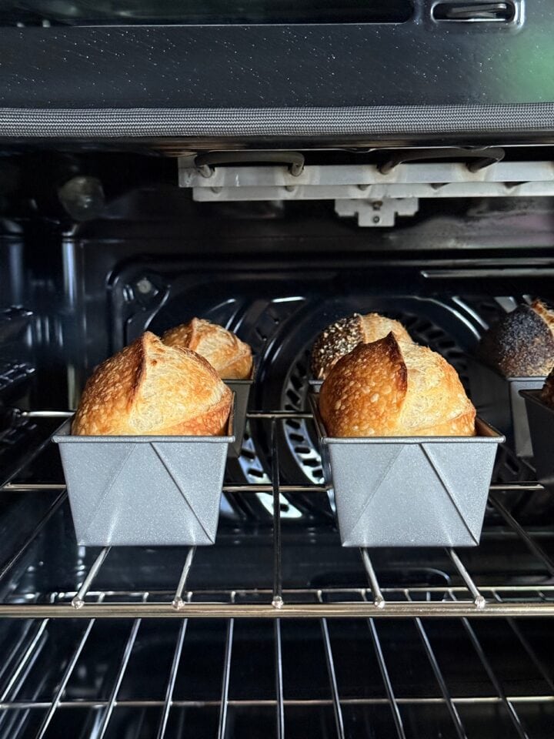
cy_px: 370
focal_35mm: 48
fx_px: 1024
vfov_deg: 39.7
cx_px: 277
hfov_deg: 30.3
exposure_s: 1/30
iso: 640
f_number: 1.78
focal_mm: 6.76
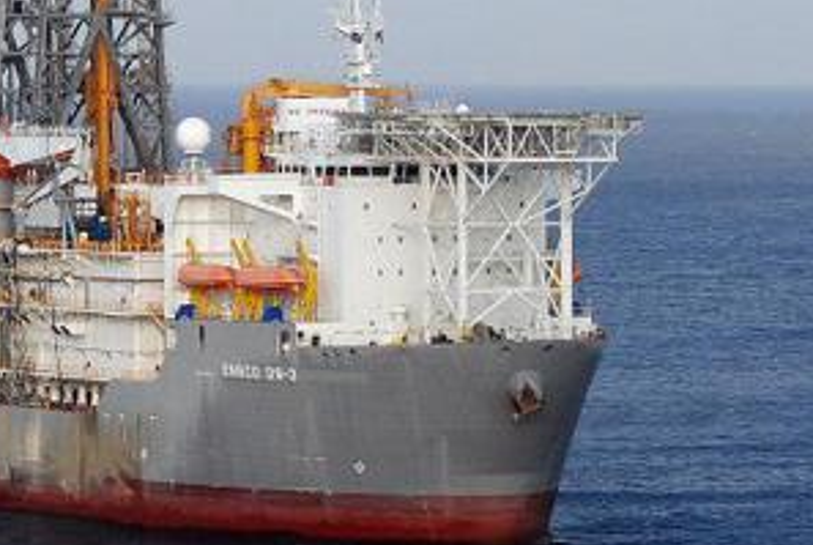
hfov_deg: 7.4
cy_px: 37
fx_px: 6287
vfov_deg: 5.0
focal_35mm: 278
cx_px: 55
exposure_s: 1/4000
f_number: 5
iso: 800
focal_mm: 86
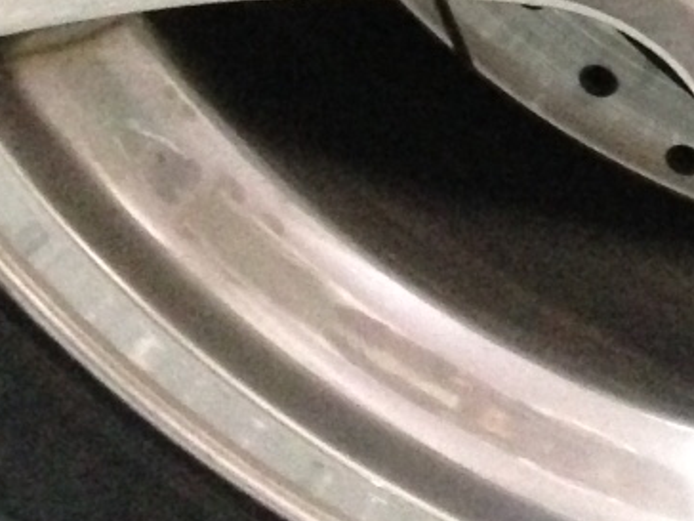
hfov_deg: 13.1
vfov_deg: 9.6
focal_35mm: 148
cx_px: 766
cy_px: -363
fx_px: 2967
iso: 800
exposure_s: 1/15
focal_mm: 4.12
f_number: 2.4
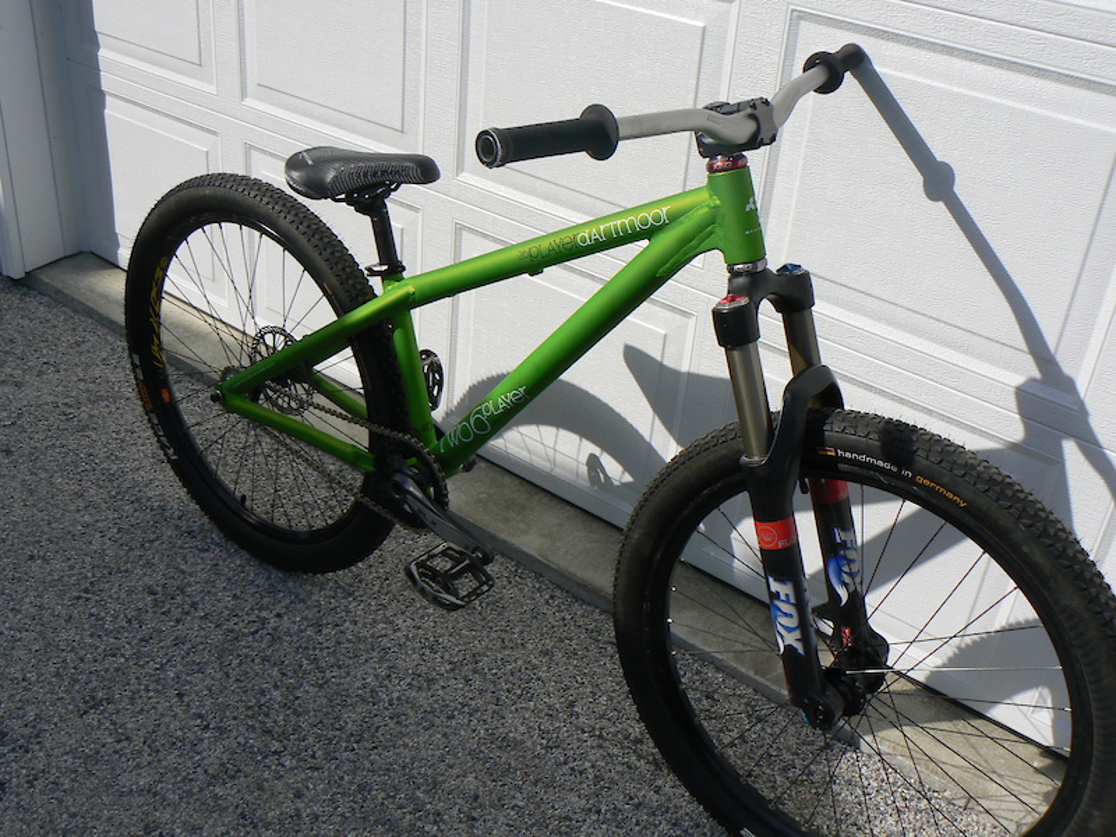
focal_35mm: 36
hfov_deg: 51.4
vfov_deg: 39.7
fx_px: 1161
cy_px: 418
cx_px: 558
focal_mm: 6
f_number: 8
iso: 80
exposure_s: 1/500
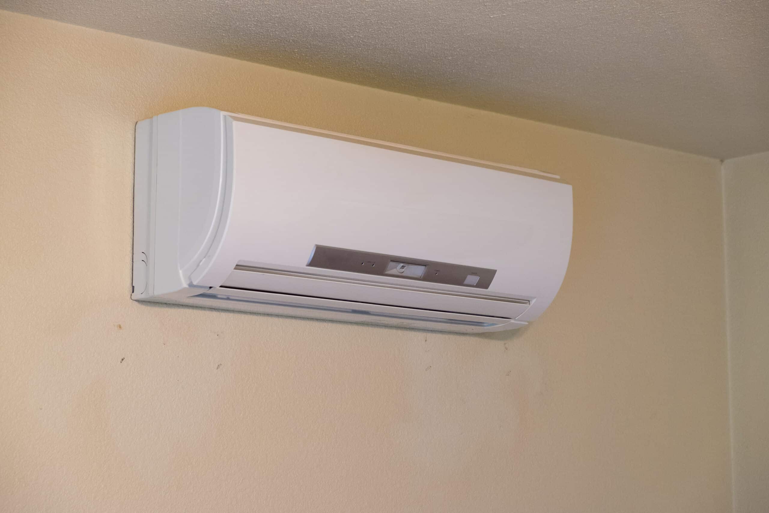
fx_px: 1773
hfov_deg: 24.5
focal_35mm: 83
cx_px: 384
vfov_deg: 16.5
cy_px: 256
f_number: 5
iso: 2500
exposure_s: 1/30
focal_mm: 55
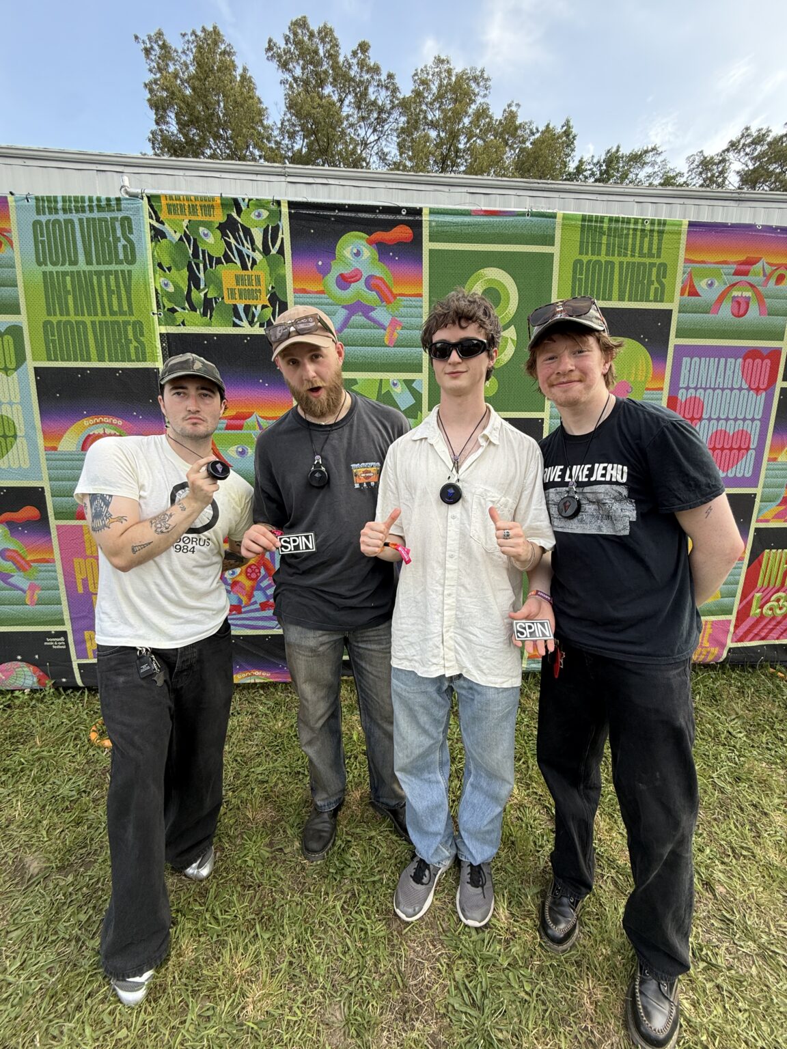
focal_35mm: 14
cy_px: 524
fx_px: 424
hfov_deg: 85.7
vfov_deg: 102.1
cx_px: 394
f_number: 2.2
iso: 50
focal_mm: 2.22
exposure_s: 1/310
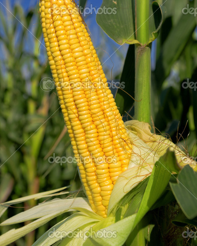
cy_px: 85
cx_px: 82
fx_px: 510
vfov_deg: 27.0
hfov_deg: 21.8
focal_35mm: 70
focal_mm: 48
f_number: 7.1
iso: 200
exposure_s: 1/1600
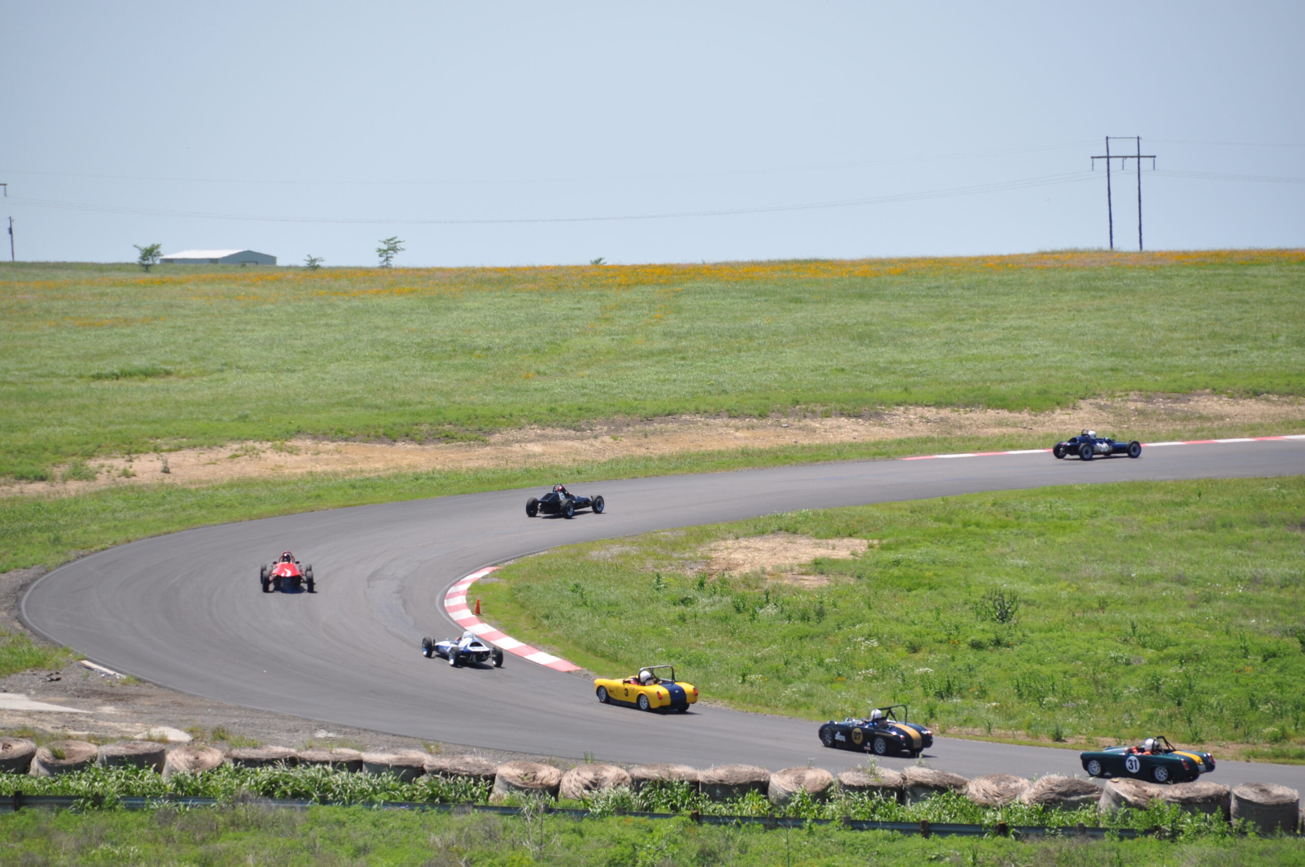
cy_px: 434
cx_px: 652
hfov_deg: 6.9
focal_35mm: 300
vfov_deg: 4.6
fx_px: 10861
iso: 200
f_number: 6.3
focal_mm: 200
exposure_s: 1/640
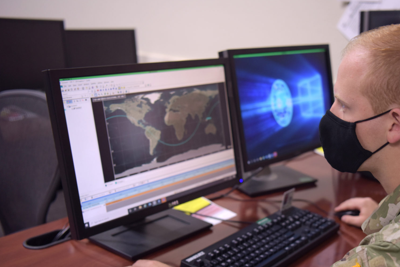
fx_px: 578
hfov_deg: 37.7
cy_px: 178
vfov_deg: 25.9
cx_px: 273
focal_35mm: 52
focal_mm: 38
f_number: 2.8
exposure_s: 1/100
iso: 640
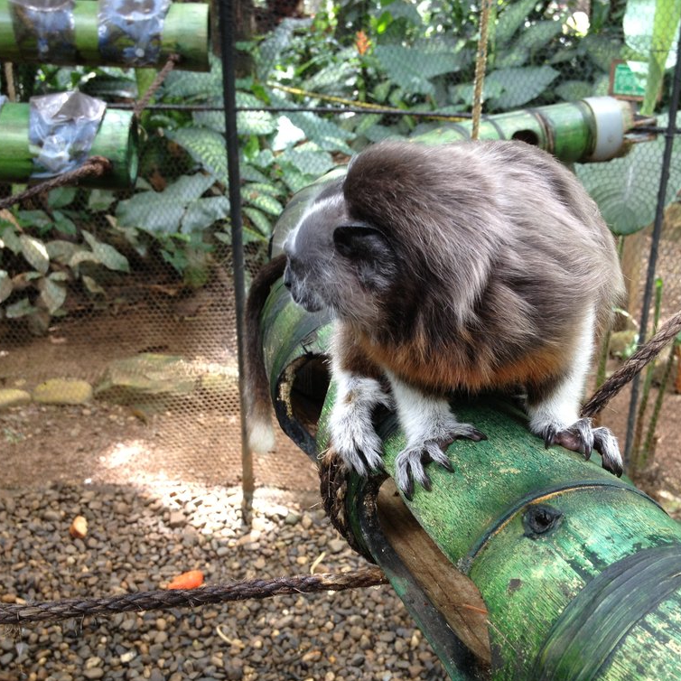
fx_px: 935
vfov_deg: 40.0
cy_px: 346
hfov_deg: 40.0
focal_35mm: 42
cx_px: 366
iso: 50
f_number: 2.4
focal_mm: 4.28
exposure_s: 1/24
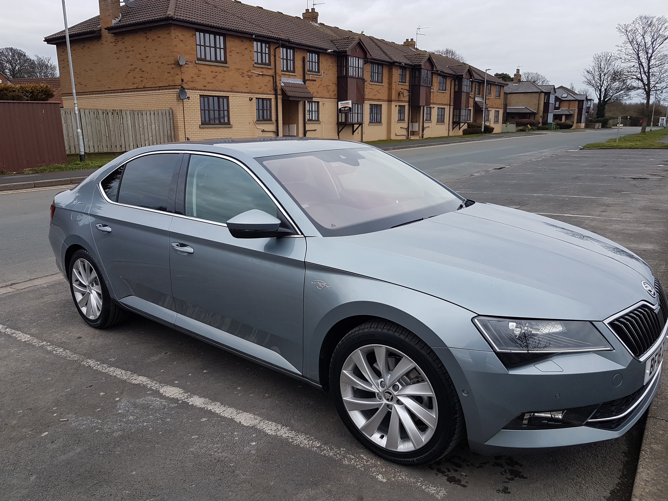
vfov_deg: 53.1
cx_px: 334
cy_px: 250
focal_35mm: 26
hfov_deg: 67.3
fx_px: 502
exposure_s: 1/526
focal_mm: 4.2
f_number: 1.7
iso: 40
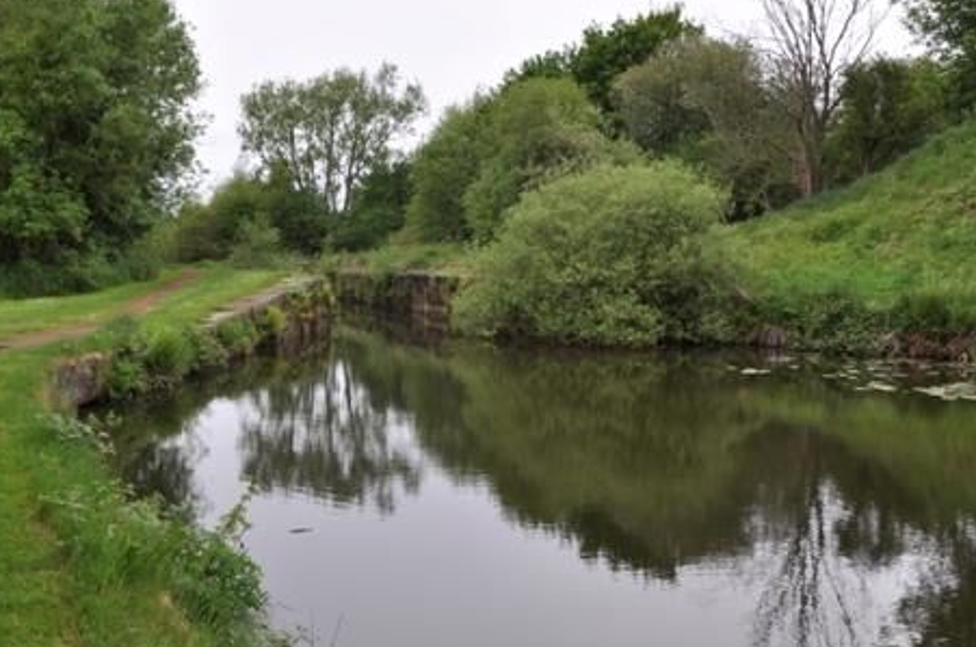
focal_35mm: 35
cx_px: 364
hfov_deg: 53.9
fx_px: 947
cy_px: 266
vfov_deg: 37.6
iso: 200
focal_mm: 18
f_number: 11
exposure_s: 1/125
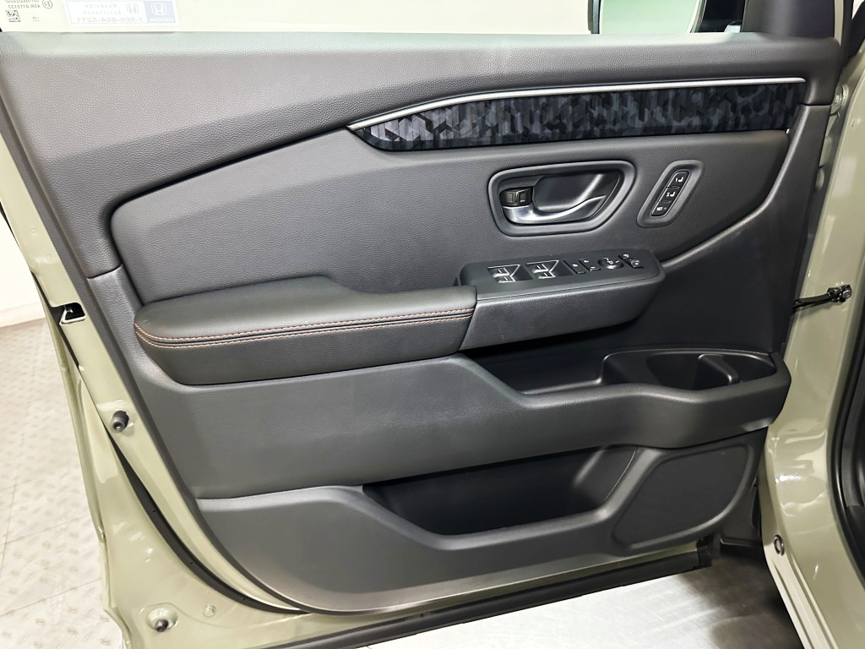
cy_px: 324
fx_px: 600
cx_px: 432
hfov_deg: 71.6
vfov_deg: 56.8
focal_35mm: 24
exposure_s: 1/40
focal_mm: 6.86
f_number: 1.78
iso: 800
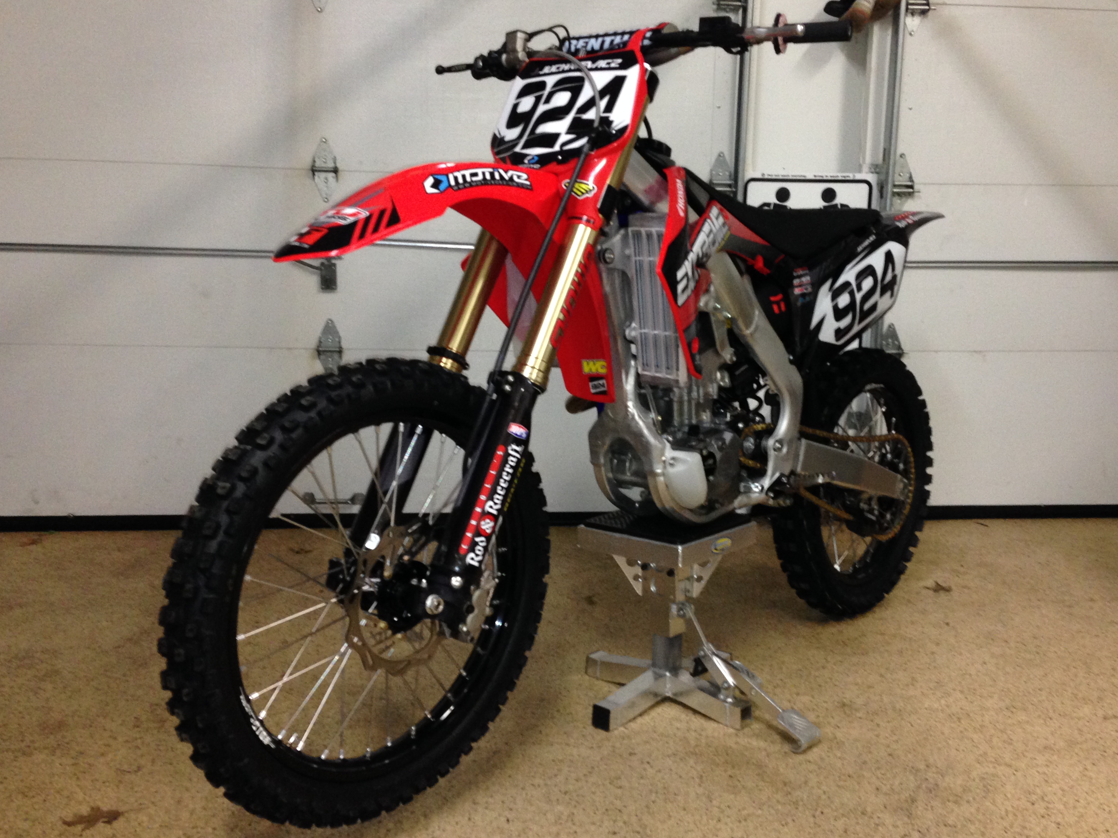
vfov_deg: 38.7
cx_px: 611
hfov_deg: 50.1
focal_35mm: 37
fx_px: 1195
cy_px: 427
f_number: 2.4
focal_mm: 4.12
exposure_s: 1/20
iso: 200
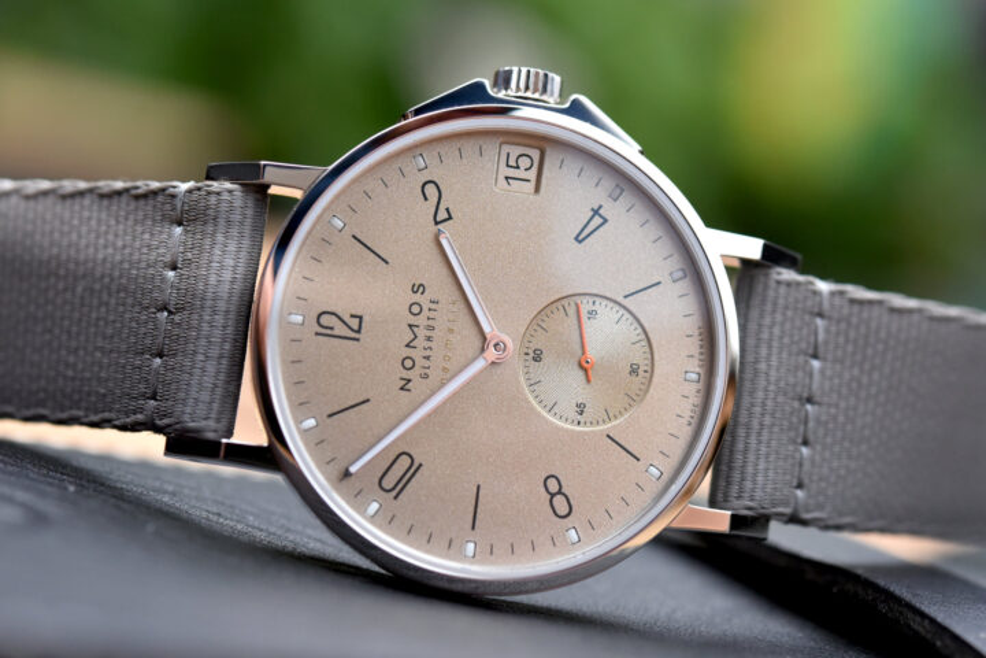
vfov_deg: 22.6
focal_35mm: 60
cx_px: 493
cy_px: 329
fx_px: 1643
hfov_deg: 33.4
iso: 2000
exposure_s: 1/4000
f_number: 5.6
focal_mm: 60
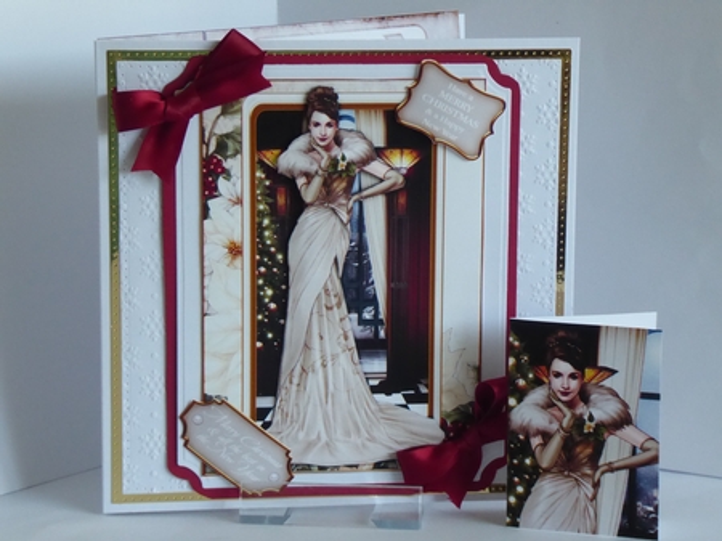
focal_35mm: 117
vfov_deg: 12.7
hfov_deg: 16.8
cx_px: 361
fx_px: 2439
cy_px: 270
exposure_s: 1/80
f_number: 5.1
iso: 800
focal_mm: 19
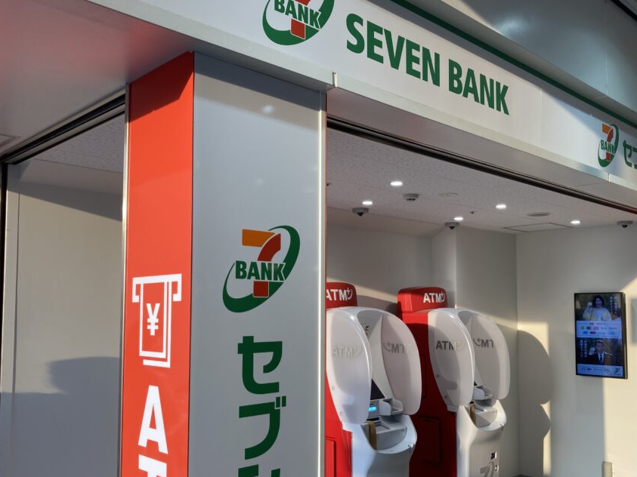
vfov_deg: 41.7
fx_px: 626
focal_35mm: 34
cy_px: 278
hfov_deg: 53.9
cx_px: 342
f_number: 1.8
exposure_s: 1/119
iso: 20
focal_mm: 3.99
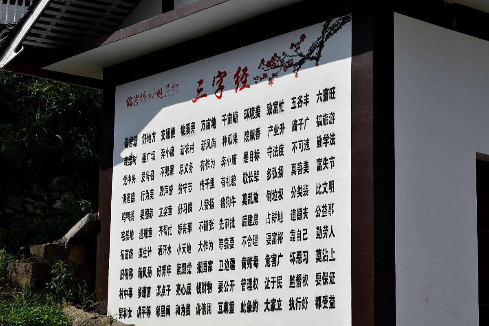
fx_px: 1154
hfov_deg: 23.9
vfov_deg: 16.1
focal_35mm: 85
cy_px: 163
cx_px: 244
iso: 100
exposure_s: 1/800
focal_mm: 85
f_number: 9
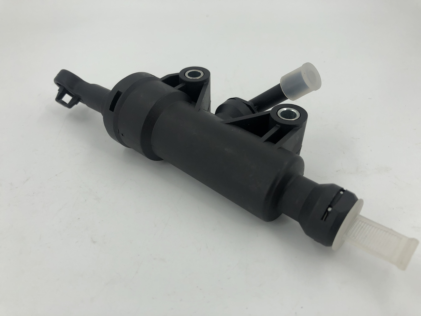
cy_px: 158
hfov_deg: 63.4
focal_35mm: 28
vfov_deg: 49.7
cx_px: 210
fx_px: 341
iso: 20
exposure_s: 1/889
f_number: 1.8
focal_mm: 4
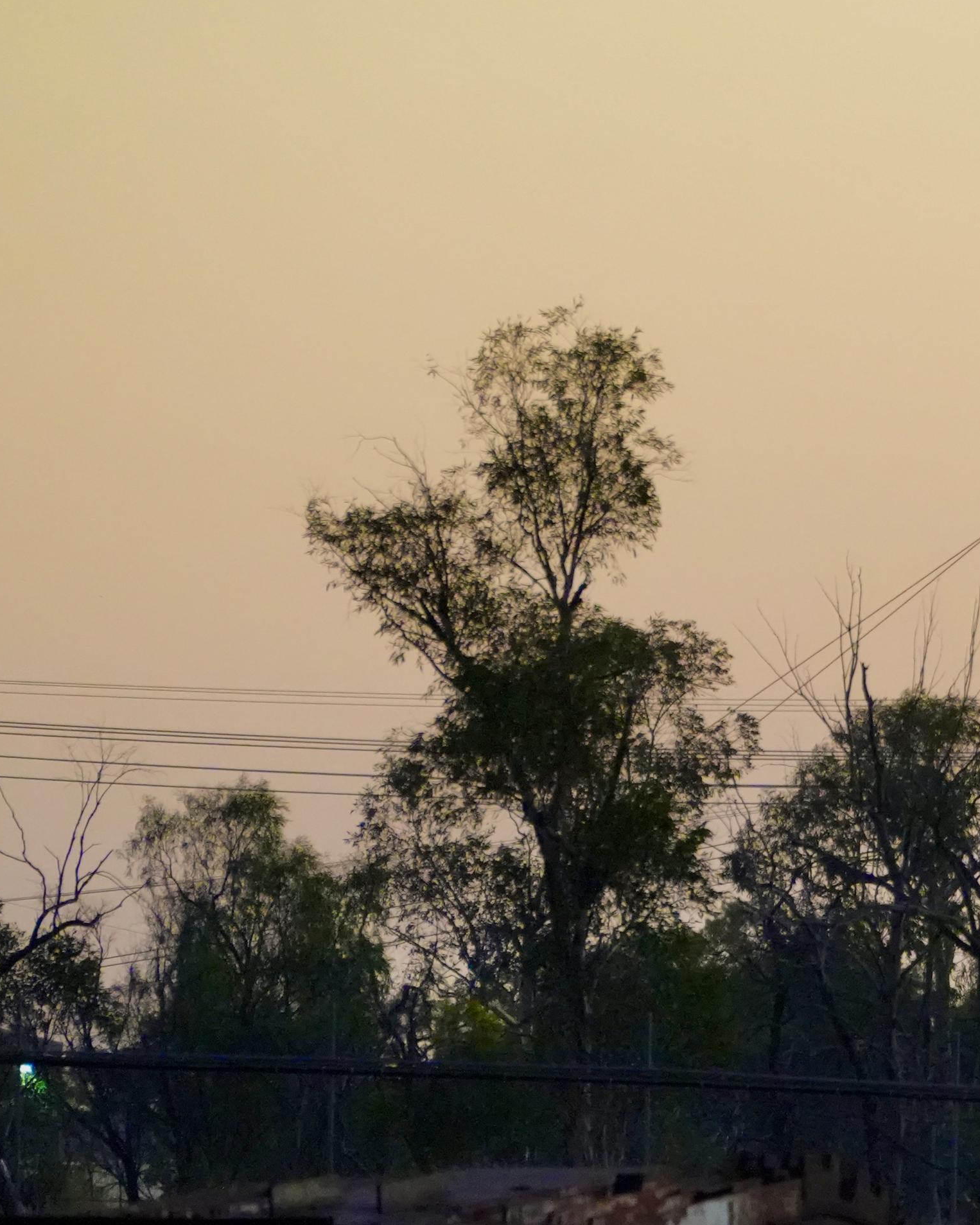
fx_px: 35669
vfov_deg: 2.0
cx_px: 1403
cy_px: 944
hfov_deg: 1.6
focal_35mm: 984
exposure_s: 1/500
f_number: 5.6
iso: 12800
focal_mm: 400
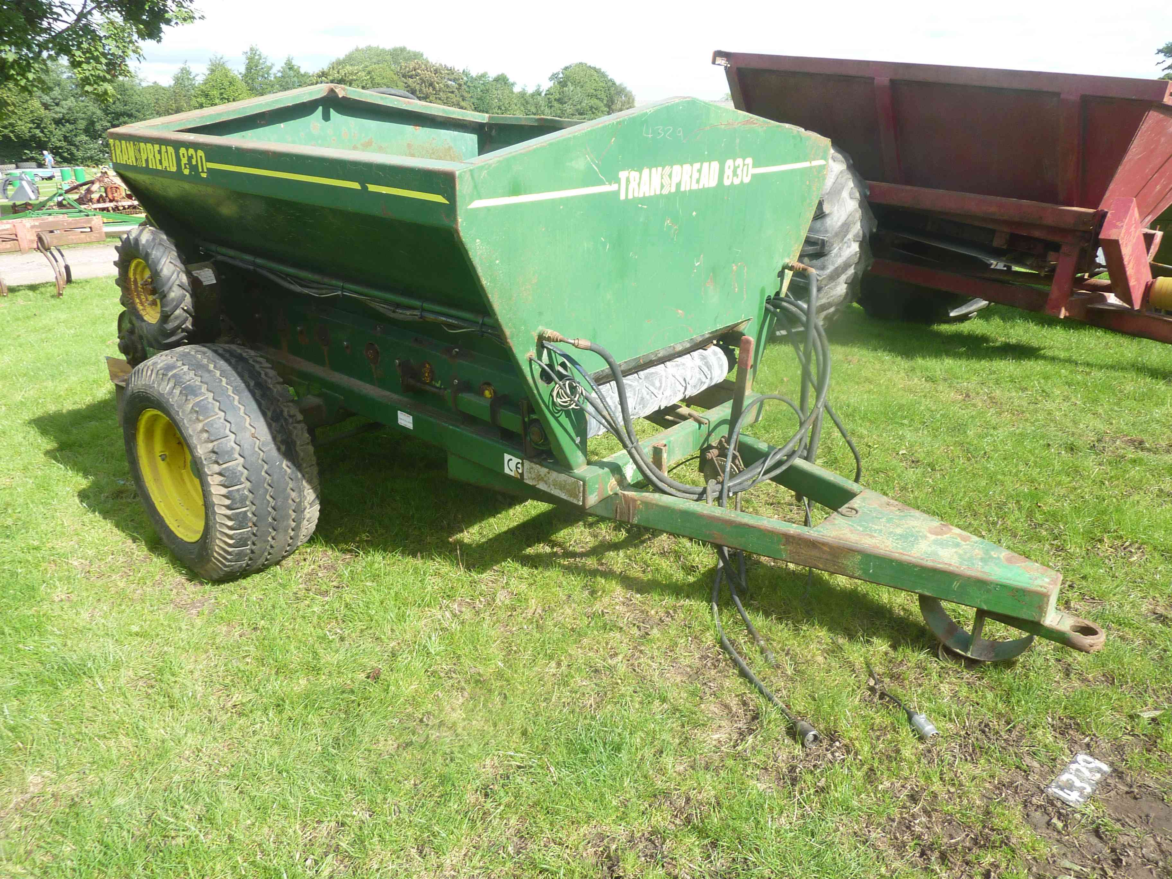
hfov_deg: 69.4
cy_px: 440
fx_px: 846
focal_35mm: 25
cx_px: 586
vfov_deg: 54.9
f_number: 4
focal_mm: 4.1
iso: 80
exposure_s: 1/200
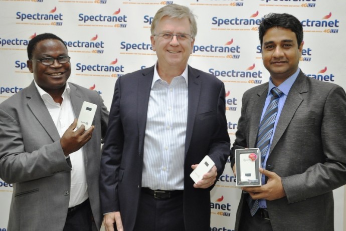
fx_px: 404
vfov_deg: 31.9
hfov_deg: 46.4
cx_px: 173
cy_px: 116
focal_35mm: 42
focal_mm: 28
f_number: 4.5
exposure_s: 1/40
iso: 1000
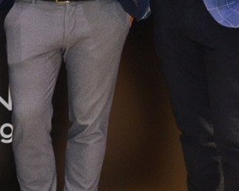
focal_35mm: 116
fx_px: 820
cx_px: -159
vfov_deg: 13.2
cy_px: 23
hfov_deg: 14.9
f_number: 4.5
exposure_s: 1/60
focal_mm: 18
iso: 450
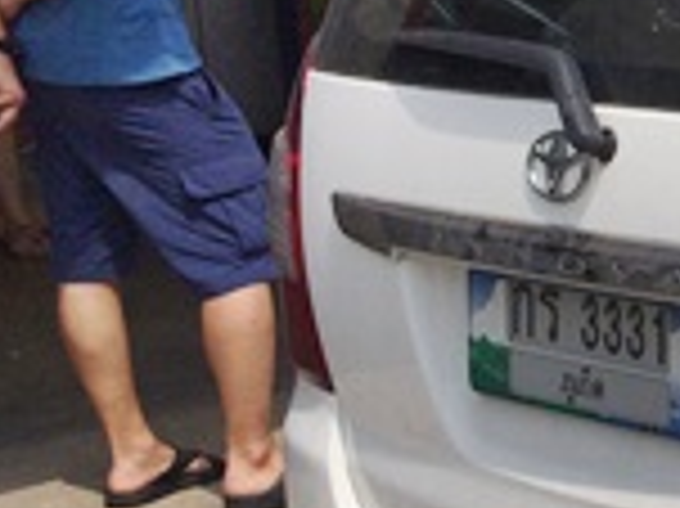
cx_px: 1319
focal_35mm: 119
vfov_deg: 12.4
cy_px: 292
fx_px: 2336
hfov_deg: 14.2
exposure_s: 1/4115
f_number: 2.2
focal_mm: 4.12
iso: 40
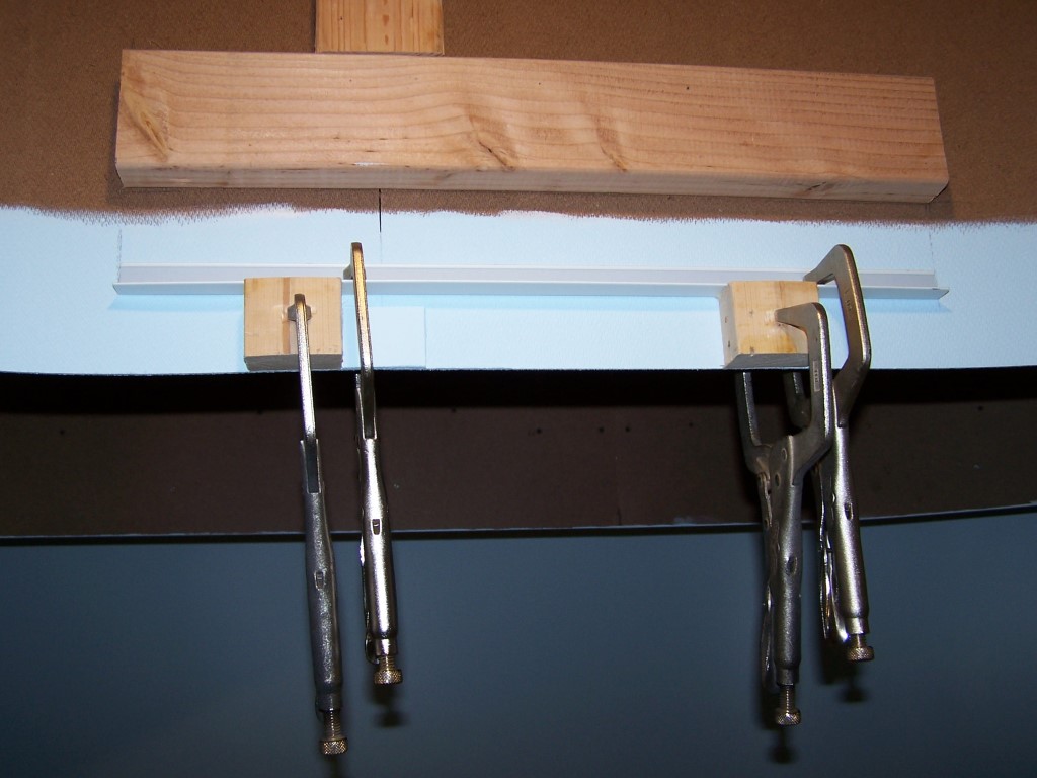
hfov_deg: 49.0
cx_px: 518
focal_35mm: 38
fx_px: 1138
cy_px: 389
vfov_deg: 37.7
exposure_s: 1/60
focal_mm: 6.3
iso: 80
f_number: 2.8
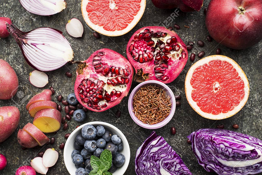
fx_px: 364
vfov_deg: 27.0
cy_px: 88
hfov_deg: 39.6
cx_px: 131
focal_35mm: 50
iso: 100
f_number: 10
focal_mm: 50
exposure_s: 1/125
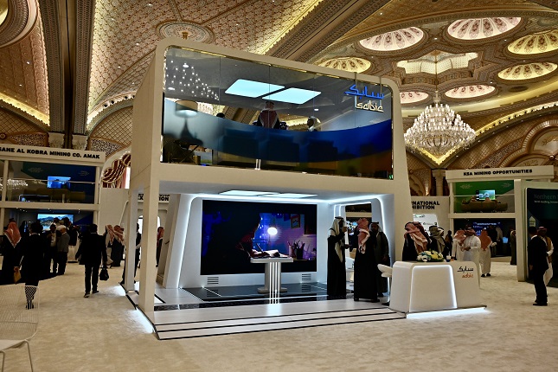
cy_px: 186
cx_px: 279
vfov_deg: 46.4
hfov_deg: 65.5
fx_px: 434
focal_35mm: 28
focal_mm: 28
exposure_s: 1/2000
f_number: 4
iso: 1600
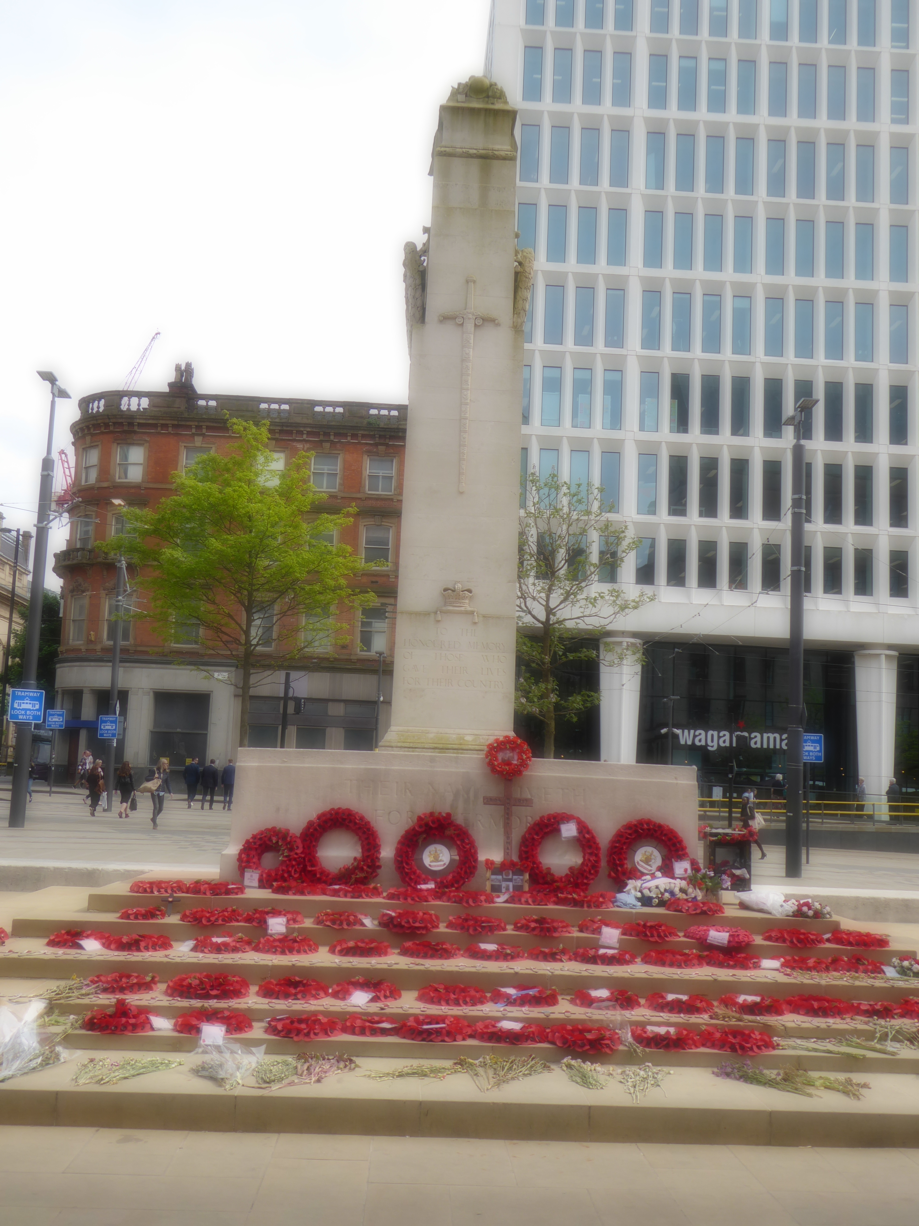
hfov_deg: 40.7
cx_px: 460
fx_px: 1239
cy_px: 613
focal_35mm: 35
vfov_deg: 52.6
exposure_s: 1/400
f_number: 3.7
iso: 80
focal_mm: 6.3
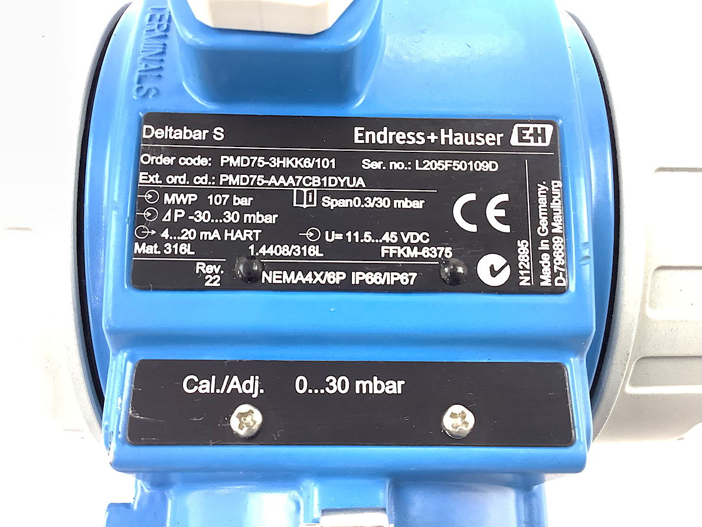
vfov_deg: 45.4
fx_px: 629
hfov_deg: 58.3
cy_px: 264
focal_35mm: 31
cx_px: 351
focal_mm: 3.3
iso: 160
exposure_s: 1/50
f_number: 2.4
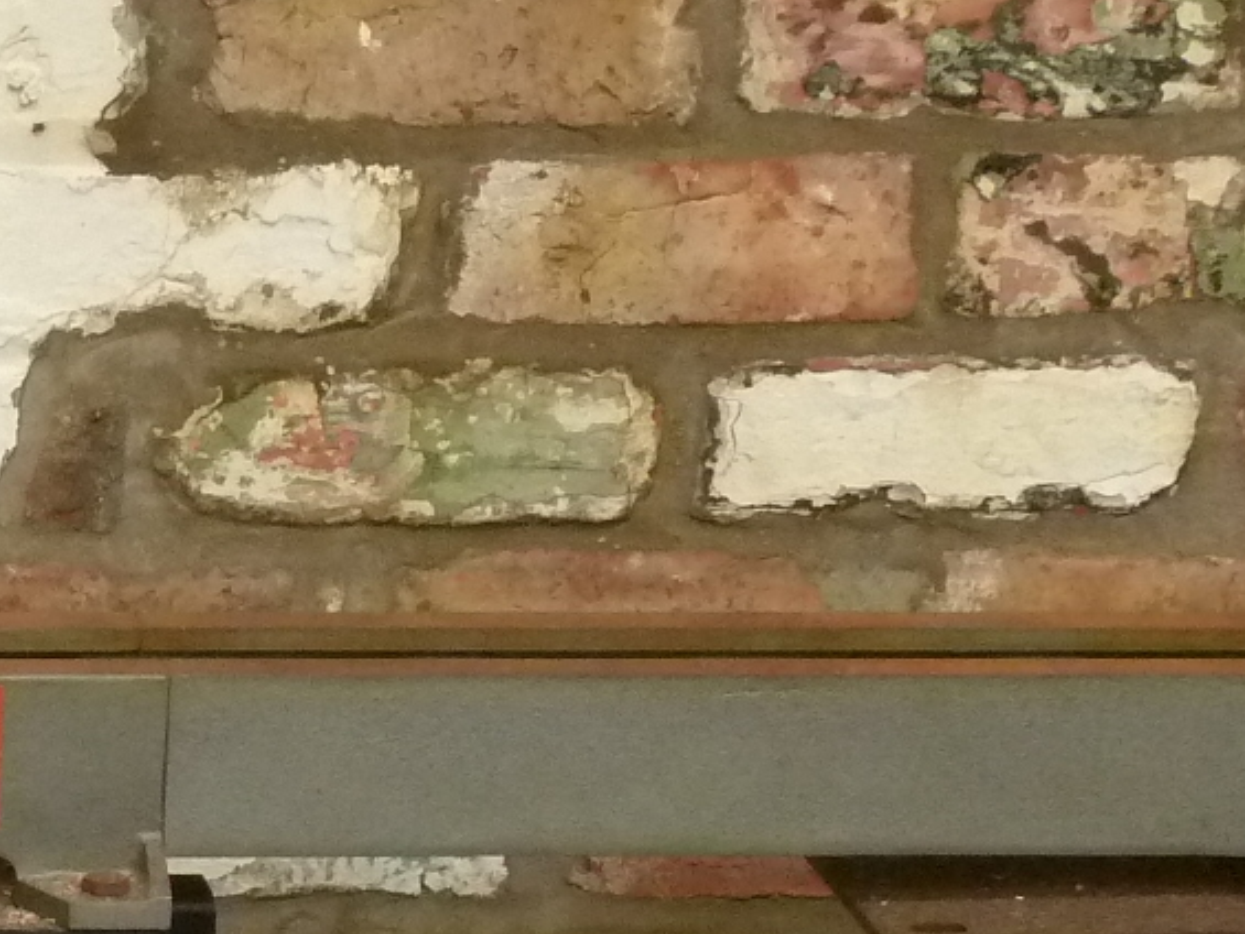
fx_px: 4820
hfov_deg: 13.9
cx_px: -555
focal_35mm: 134
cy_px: 1401
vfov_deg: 10.7
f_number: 3.6
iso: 400
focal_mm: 6.1
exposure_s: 1/15
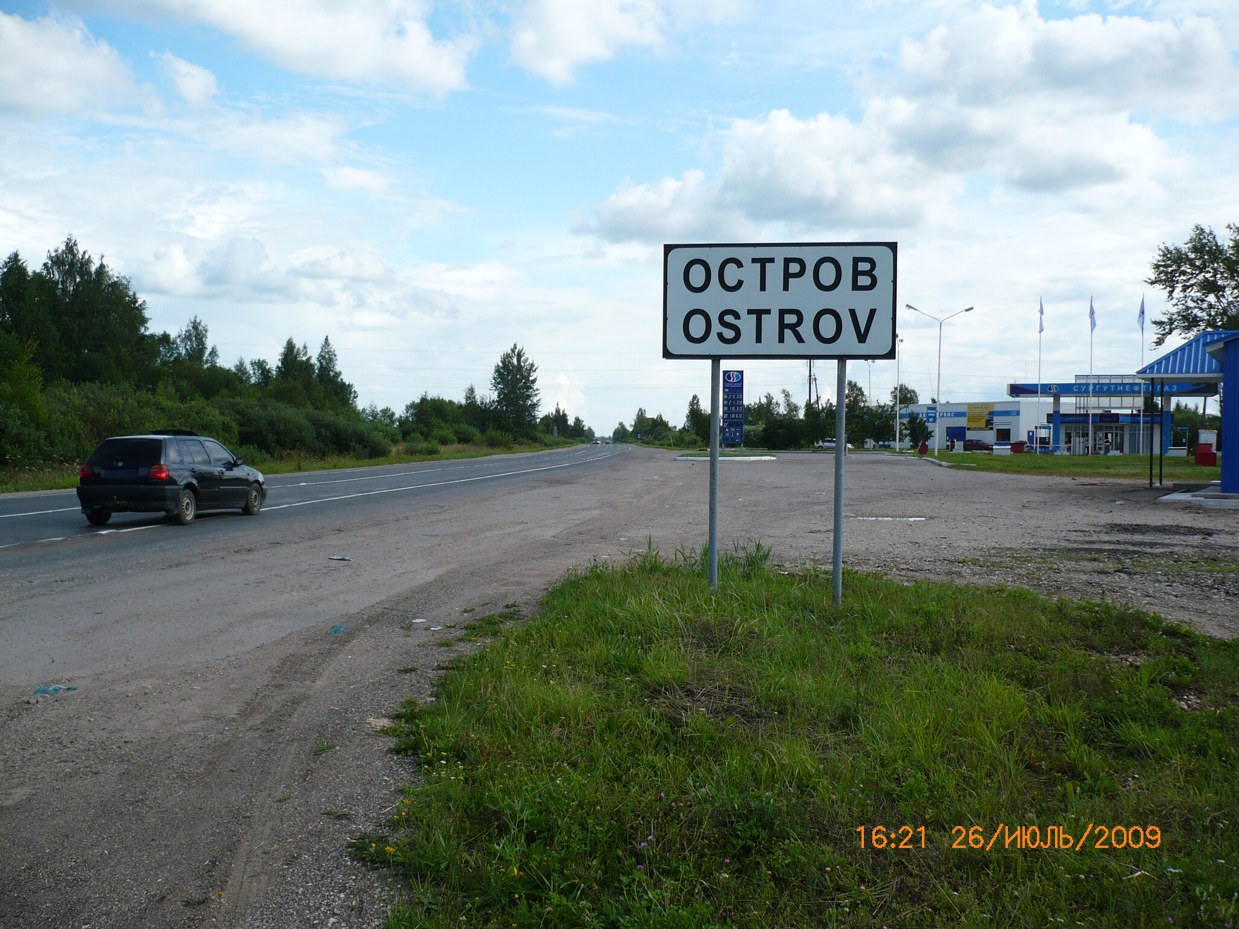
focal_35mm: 35
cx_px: 620
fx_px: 1253
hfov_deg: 52.6
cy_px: 464
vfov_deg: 40.7
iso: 100
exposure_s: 1/1000
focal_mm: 5.8
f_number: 2.8
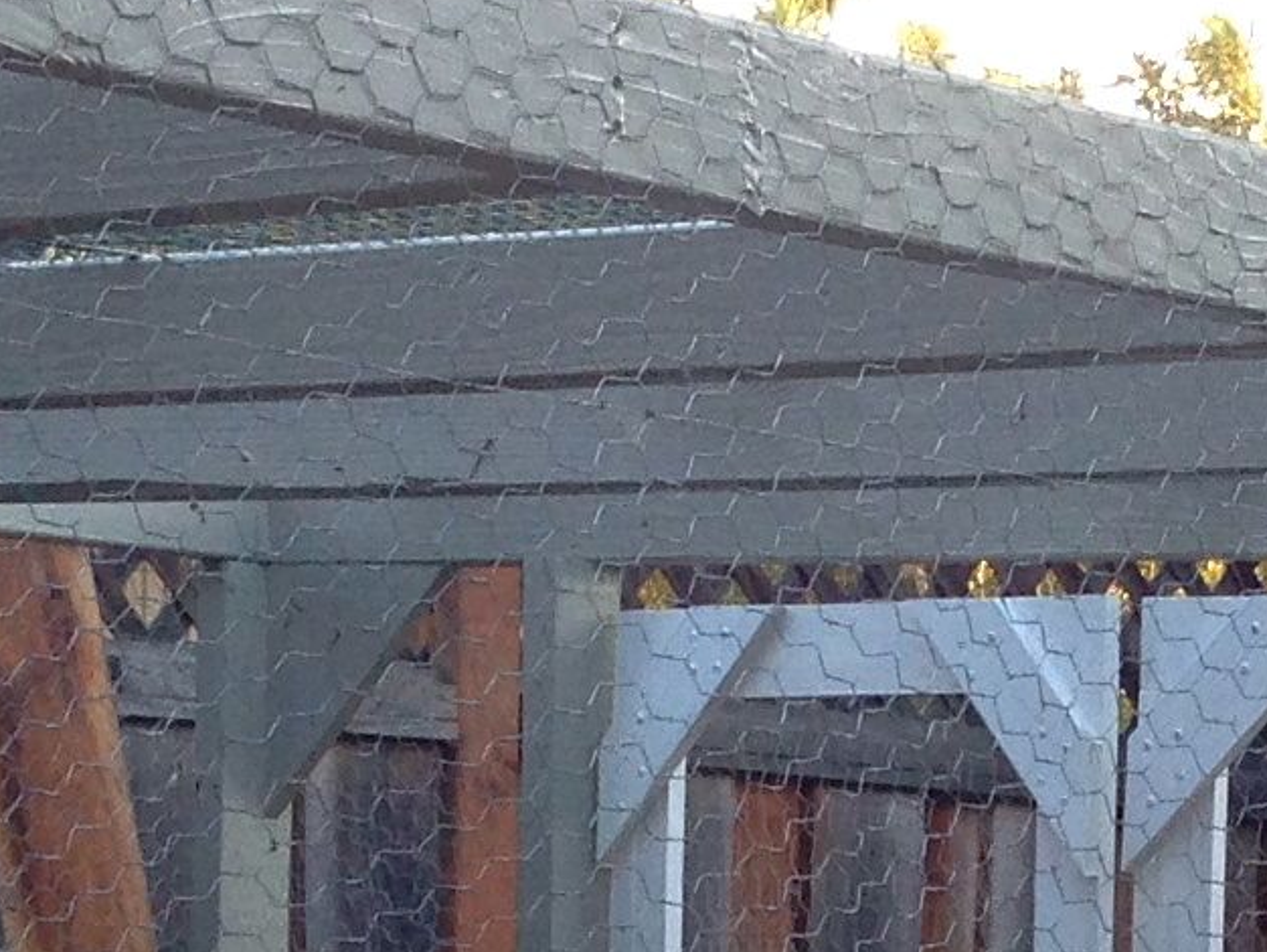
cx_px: 1310
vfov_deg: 8.3
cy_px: 1720
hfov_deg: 11.4
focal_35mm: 172
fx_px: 6298
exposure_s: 1/120
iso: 80
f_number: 2.4
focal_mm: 4.12
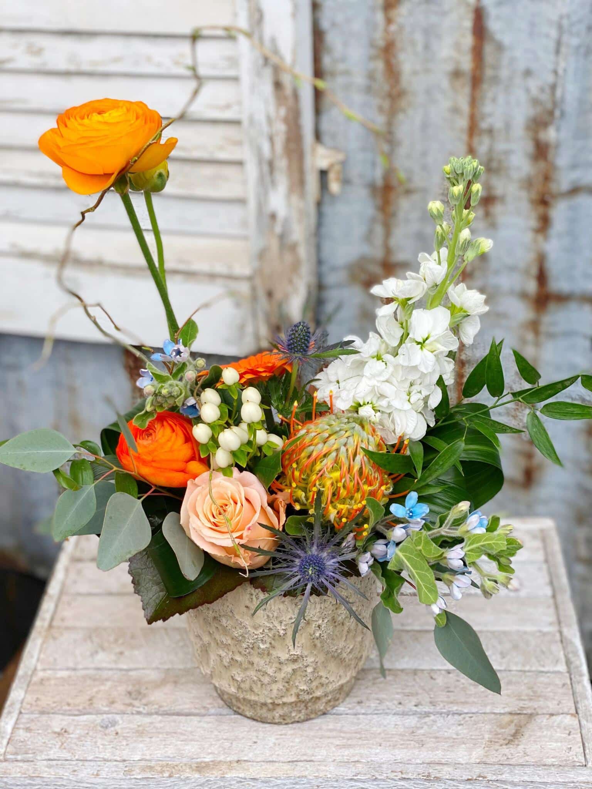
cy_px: 394
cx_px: 296
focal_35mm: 52
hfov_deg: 28.0
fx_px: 1186
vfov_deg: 36.8
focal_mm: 6
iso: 20
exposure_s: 1/179
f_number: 2
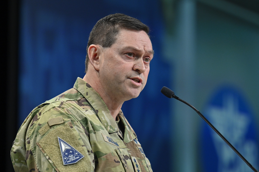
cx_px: 130
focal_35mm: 320
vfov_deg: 4.3
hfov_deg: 6.4
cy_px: 86
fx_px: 2301
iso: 2500
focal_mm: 320
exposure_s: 1/250
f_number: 5.6
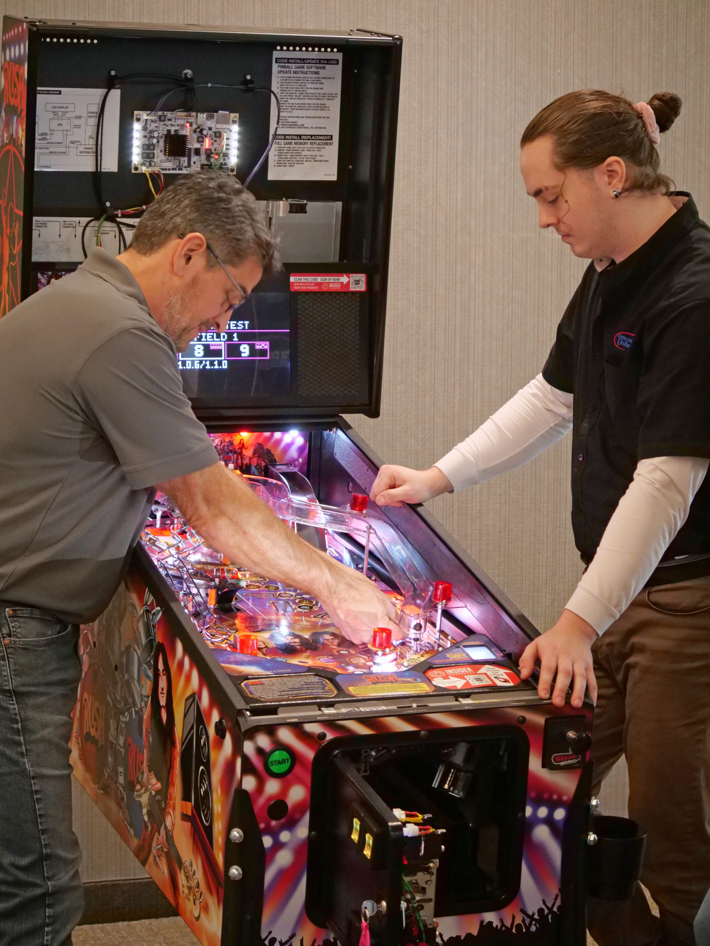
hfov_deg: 16.4
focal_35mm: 90
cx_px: 355
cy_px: 473
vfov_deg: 21.8
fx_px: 2461
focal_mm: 45
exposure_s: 1/80
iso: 3200
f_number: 4
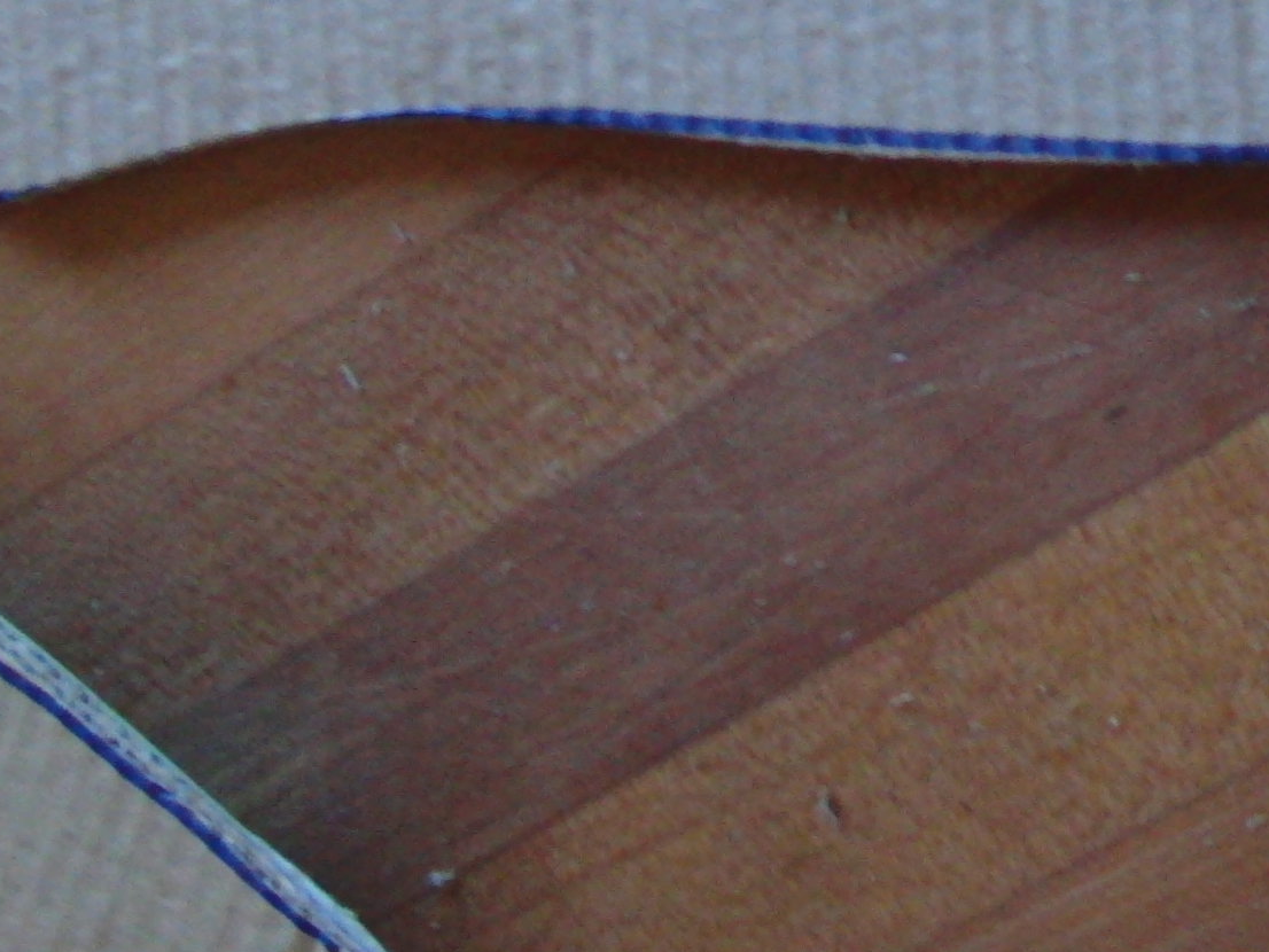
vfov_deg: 11.7
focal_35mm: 122
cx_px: 1560
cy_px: -422
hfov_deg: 15.5
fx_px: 4473
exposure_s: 1/20
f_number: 3.6
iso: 400
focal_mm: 6.42
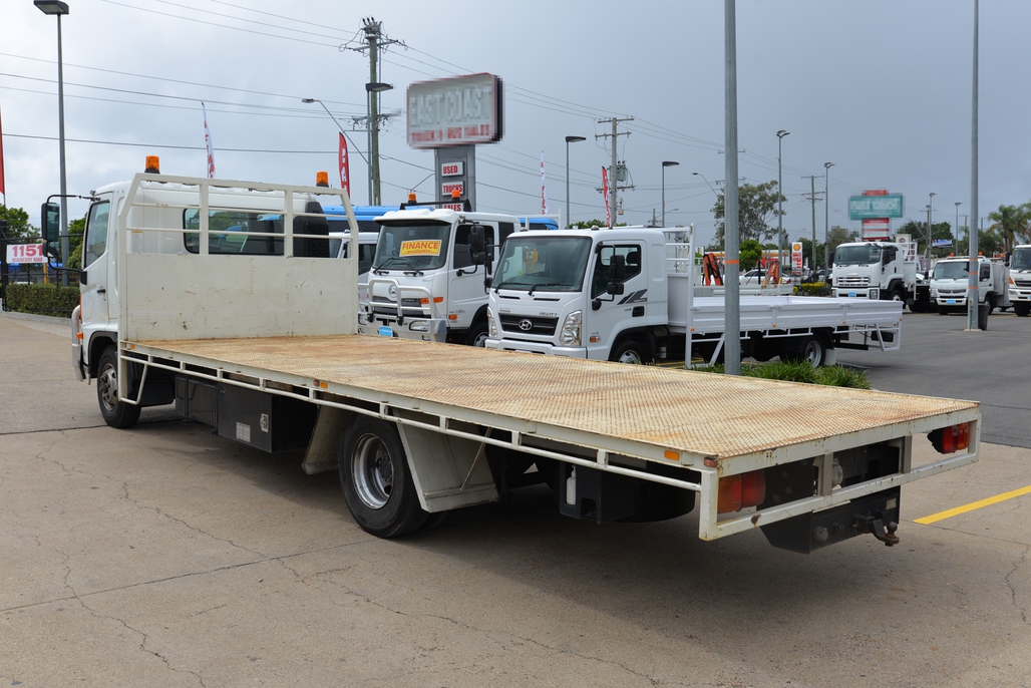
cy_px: 344
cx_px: 516
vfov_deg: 37.9
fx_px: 1003
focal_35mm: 35
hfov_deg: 54.4
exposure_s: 1/250
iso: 100
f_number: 8
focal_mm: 35
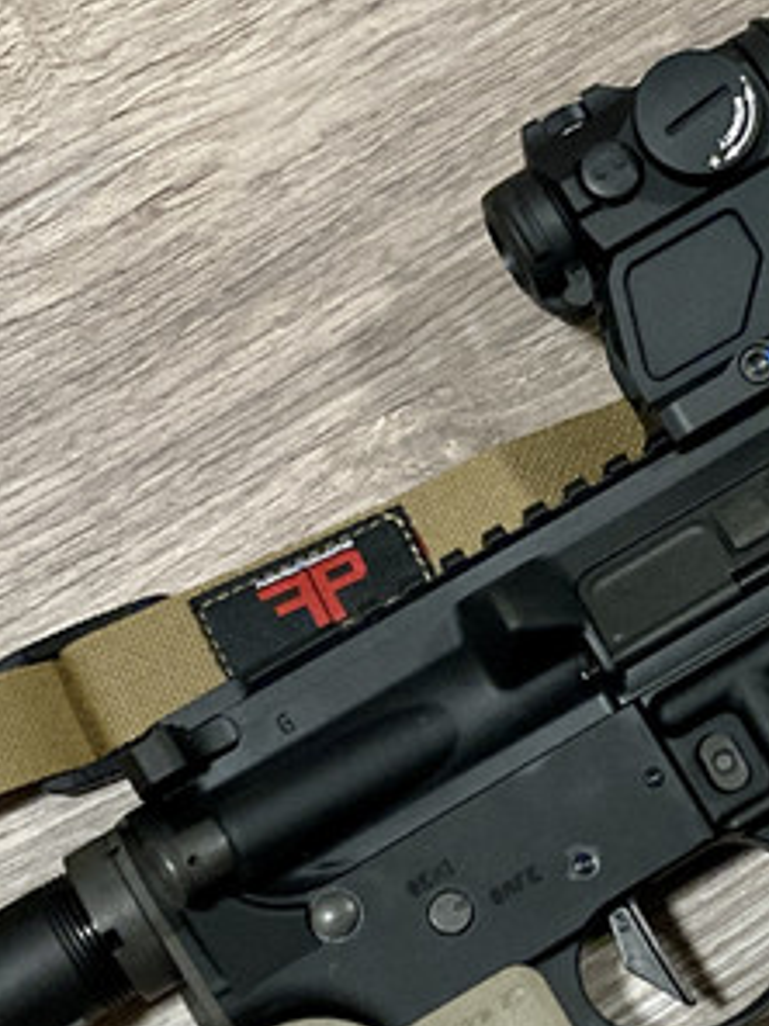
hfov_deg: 14.4
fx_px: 2992
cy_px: 742
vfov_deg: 19.3
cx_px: 764
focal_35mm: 101
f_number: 1.8
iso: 320
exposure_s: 1/60
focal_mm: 3.99
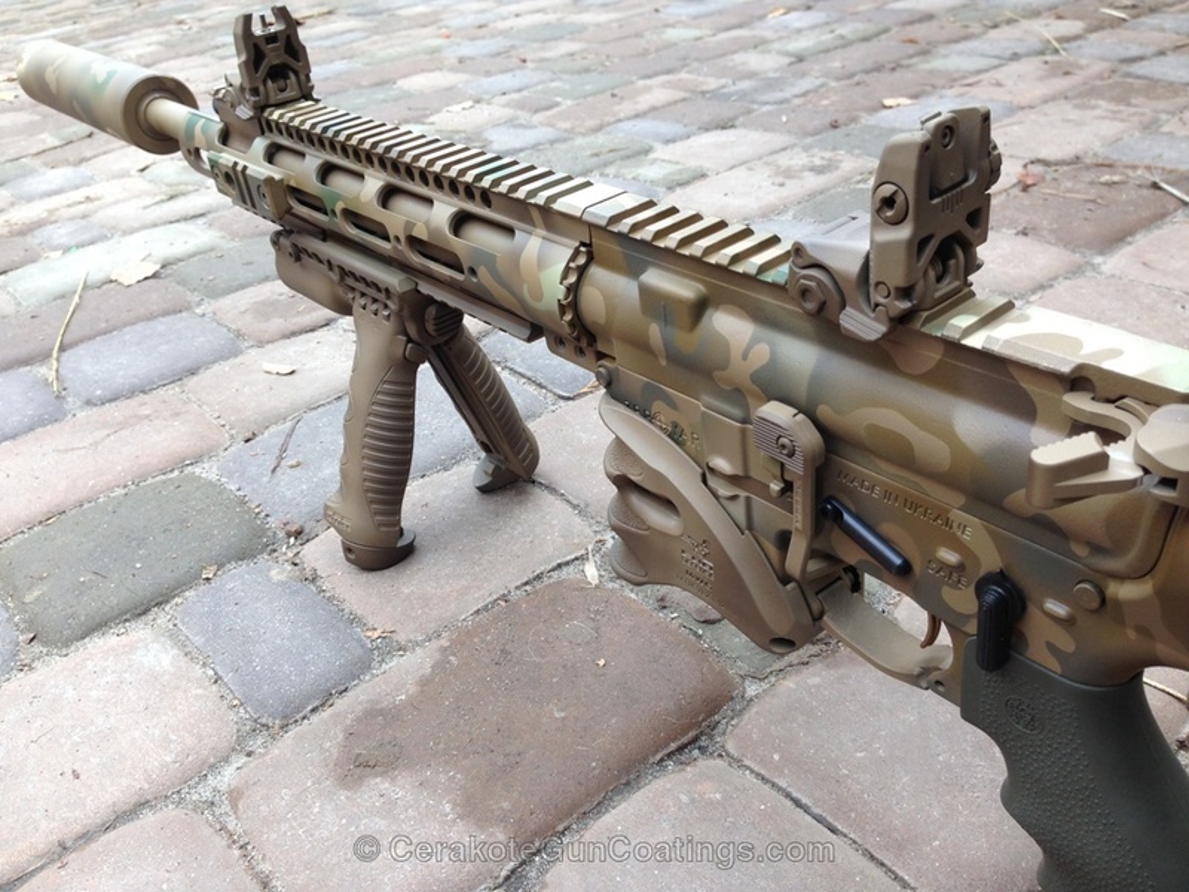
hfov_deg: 55.4
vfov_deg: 42.9
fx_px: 1133
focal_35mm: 33
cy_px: 446
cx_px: 594
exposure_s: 1/120
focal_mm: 4.12
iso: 64
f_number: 2.4
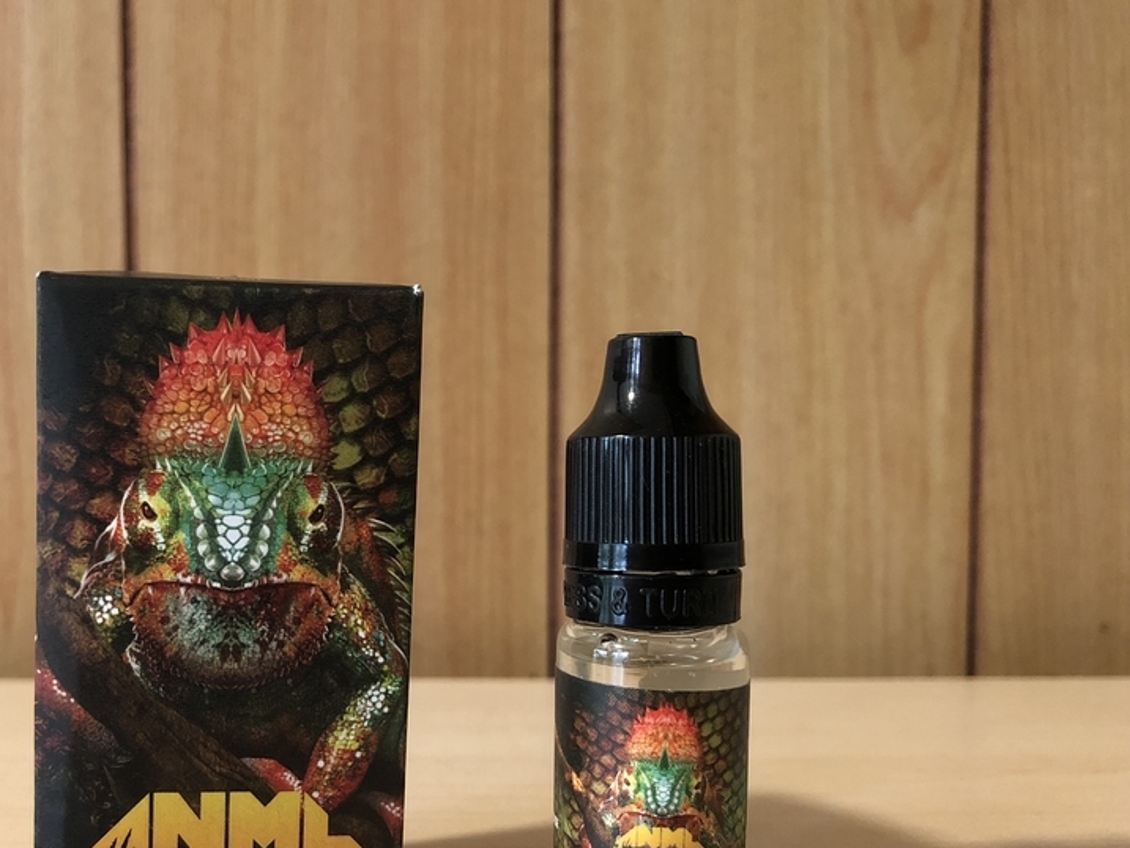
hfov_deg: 45.6
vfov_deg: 35.8
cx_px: 325
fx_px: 1306
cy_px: 512
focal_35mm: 40
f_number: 1.8
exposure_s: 1/9
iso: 100
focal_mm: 4
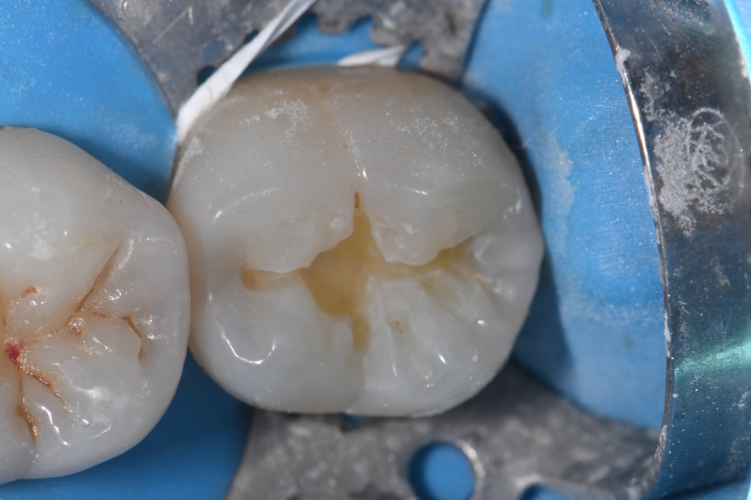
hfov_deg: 13.1
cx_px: 376
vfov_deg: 8.7
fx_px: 3273
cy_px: 250
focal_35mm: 157
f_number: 32
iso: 200
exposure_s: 1/200
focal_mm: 105
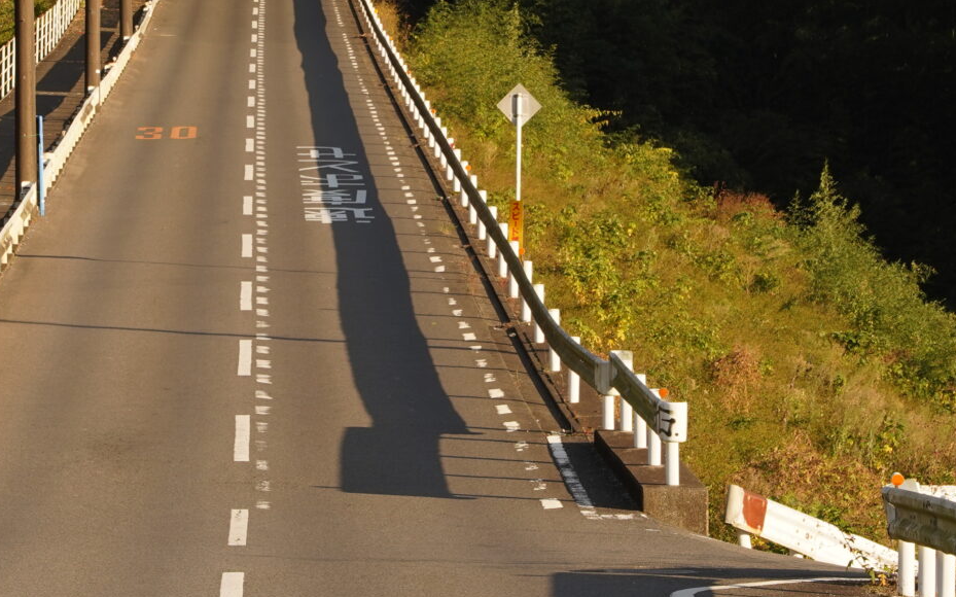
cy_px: 265
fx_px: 6147
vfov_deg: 5.6
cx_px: 284
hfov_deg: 8.9
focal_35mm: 236
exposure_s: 1/125
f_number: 13
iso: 250
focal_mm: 105
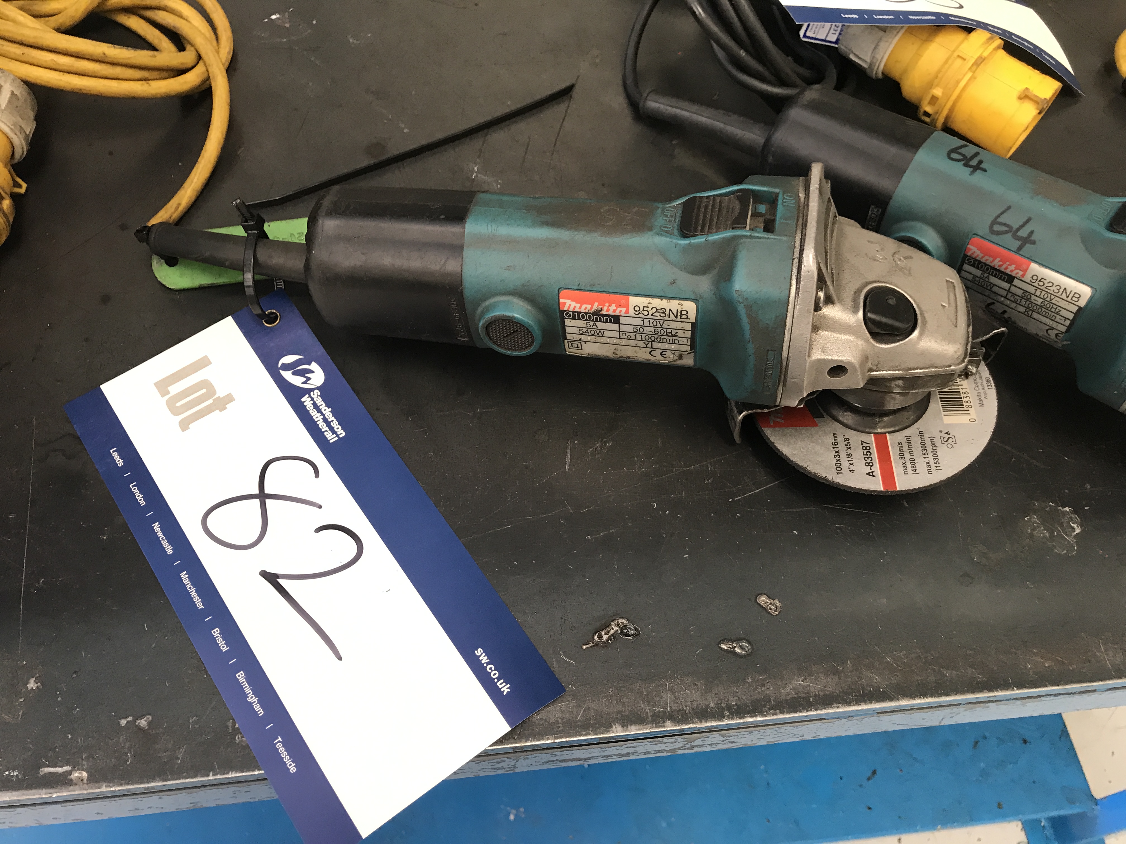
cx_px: 563
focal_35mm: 28
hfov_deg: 63.4
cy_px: 422
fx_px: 911
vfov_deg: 49.7
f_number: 1.8
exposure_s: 1/20
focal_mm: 3.99
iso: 40
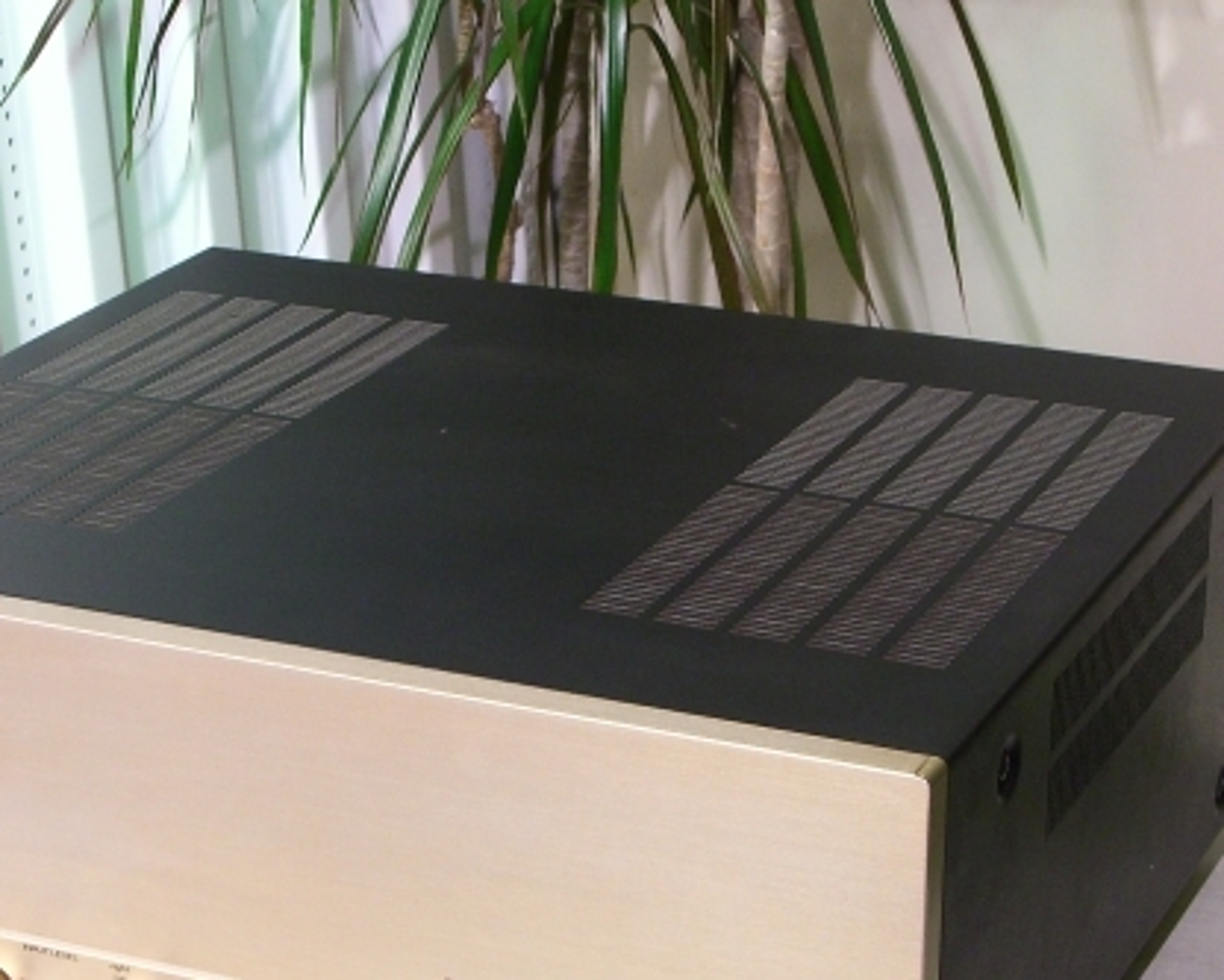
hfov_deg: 18.8
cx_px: 450
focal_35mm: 102
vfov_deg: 15.1
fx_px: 3696
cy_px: 703
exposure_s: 1/10
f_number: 4
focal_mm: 14.2
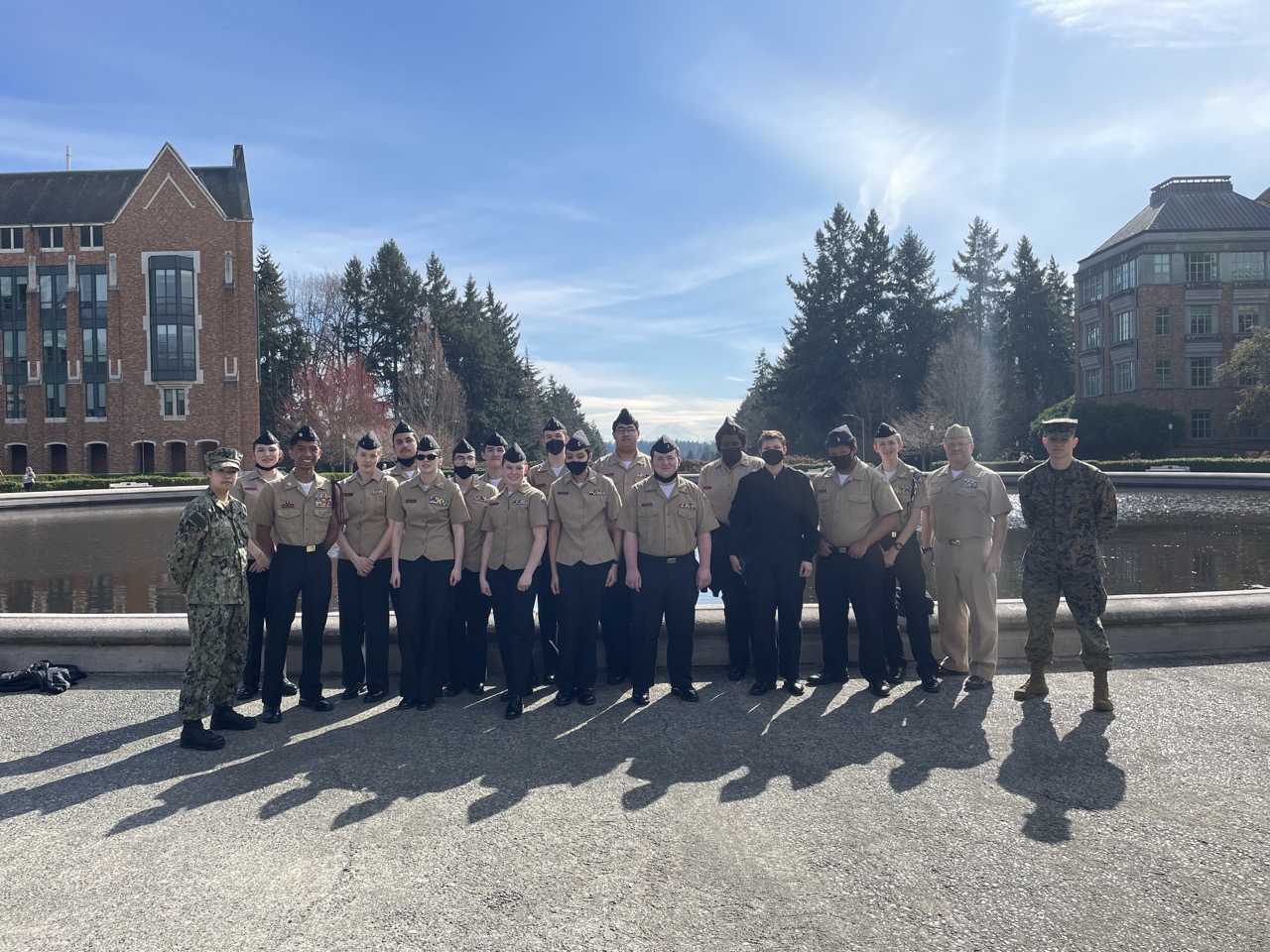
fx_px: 954
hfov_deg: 67.3
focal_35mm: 26
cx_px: 635
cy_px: 476
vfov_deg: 53.1
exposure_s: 1/1984
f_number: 1.6
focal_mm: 4.2
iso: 50
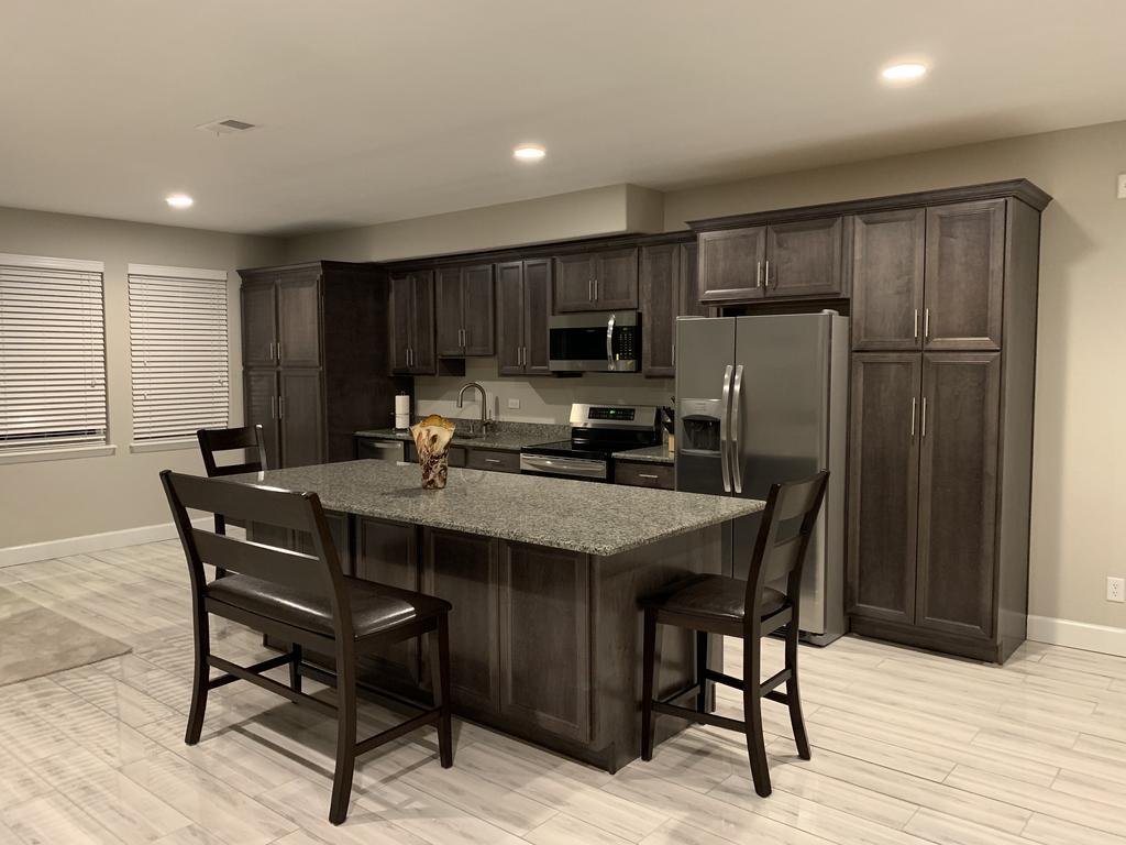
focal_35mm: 26
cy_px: 422
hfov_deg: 67.3
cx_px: 563
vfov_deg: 53.1
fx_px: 846
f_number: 1.8
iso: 500
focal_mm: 4.25
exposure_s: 1/30
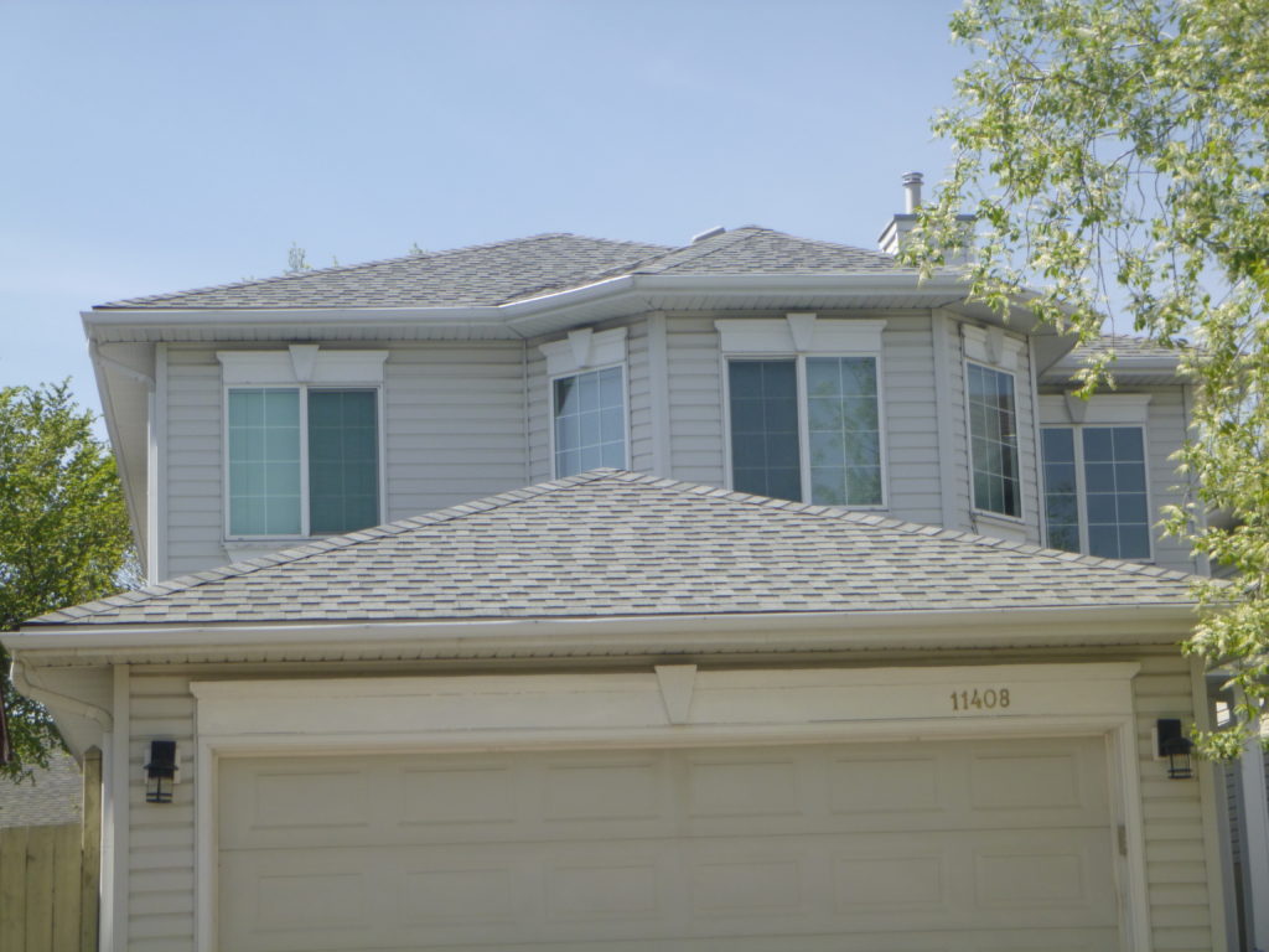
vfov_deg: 17.4
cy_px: 476
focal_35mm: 85
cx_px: 634
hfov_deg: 23.0
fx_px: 3116
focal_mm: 15.3
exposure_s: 1/250
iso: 100
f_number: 5.7
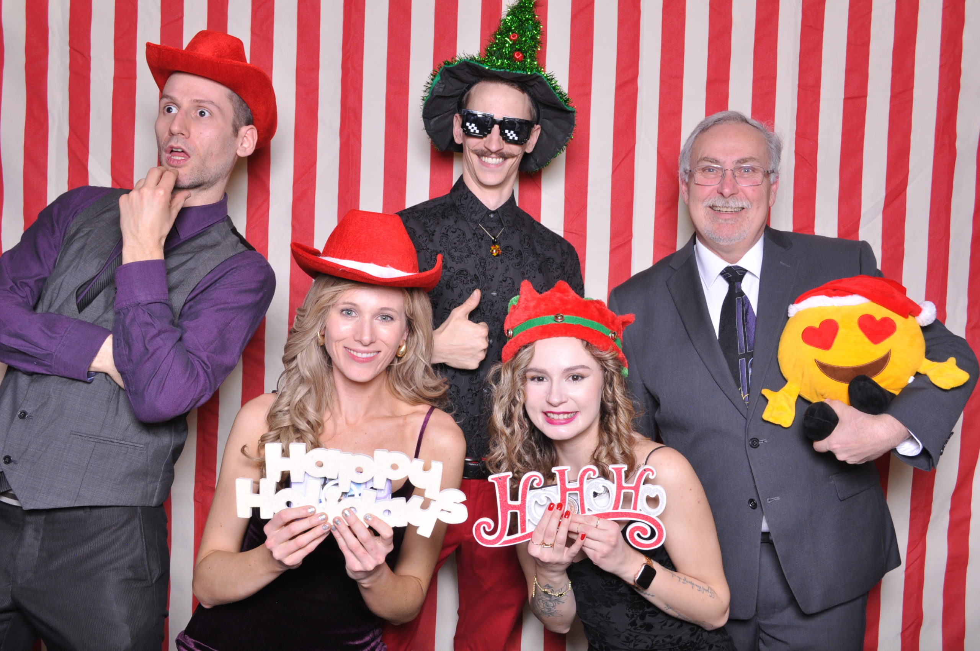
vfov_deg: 34.1
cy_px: 326
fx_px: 1060
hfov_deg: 49.6
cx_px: 490
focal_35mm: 39
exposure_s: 1/200
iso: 400
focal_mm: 26
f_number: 8
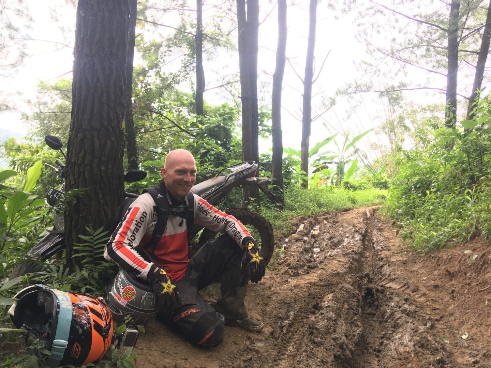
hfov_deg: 61.7
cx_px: 246
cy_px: 184
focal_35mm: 29
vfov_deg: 48.2
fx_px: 411
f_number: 2.2
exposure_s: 1/100
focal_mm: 4.15
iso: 32
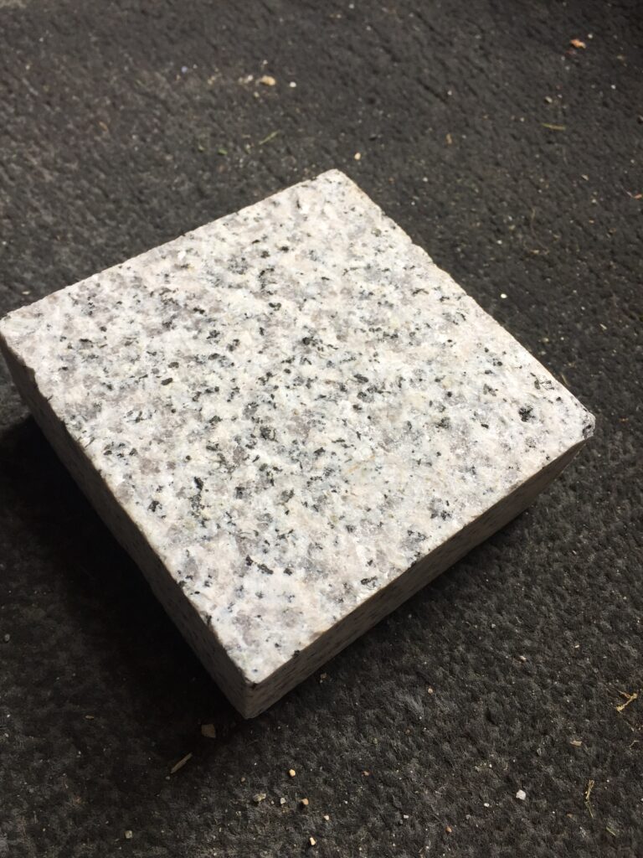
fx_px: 718
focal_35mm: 29
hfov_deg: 48.2
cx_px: 322
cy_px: 429
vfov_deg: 61.7
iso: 40
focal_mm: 4.15
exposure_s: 1/100
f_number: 2.2
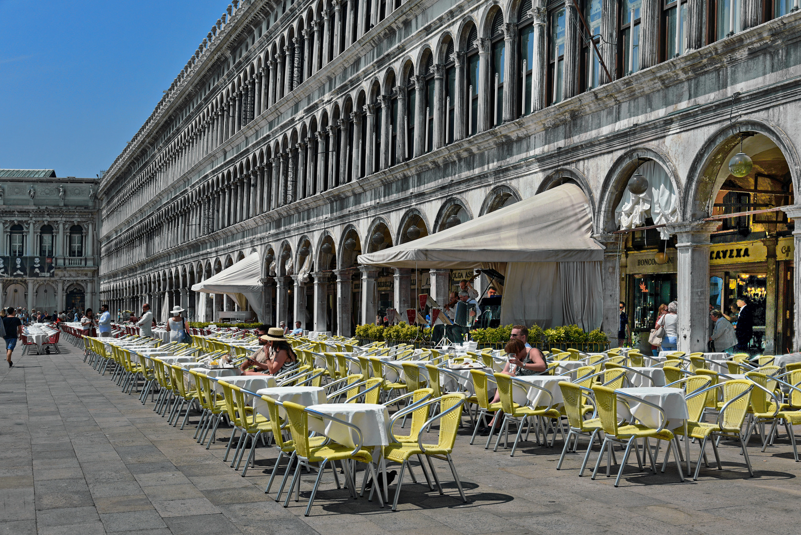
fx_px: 1024
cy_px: 268
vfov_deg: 29.3
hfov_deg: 42.7
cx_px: 400
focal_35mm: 46
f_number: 7.1
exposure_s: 1/200
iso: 100
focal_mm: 46
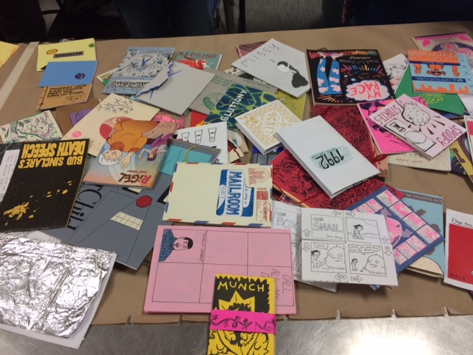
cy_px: 178
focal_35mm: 29
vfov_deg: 48.2
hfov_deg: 61.7
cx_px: 236
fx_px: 396
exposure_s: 1/30
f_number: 2.2
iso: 50
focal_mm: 4.15
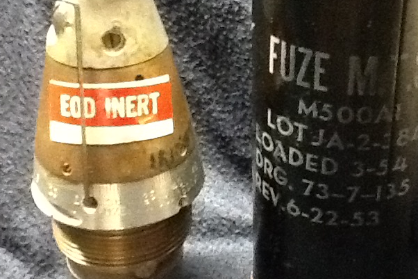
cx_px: 267
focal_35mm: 73
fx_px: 847
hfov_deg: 27.6
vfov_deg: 18.6
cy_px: 102
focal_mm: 2.03
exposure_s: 1/15
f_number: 2.4
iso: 640
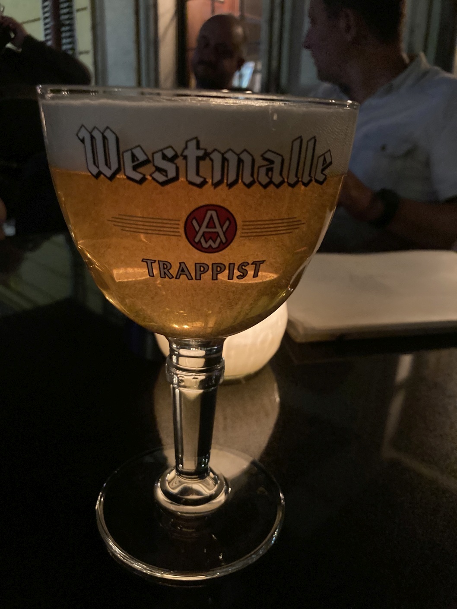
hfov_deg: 49.7
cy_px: 304
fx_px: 493
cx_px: 228
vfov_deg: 63.4
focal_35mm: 28
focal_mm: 3.99
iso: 640
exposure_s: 1/25
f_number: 1.8
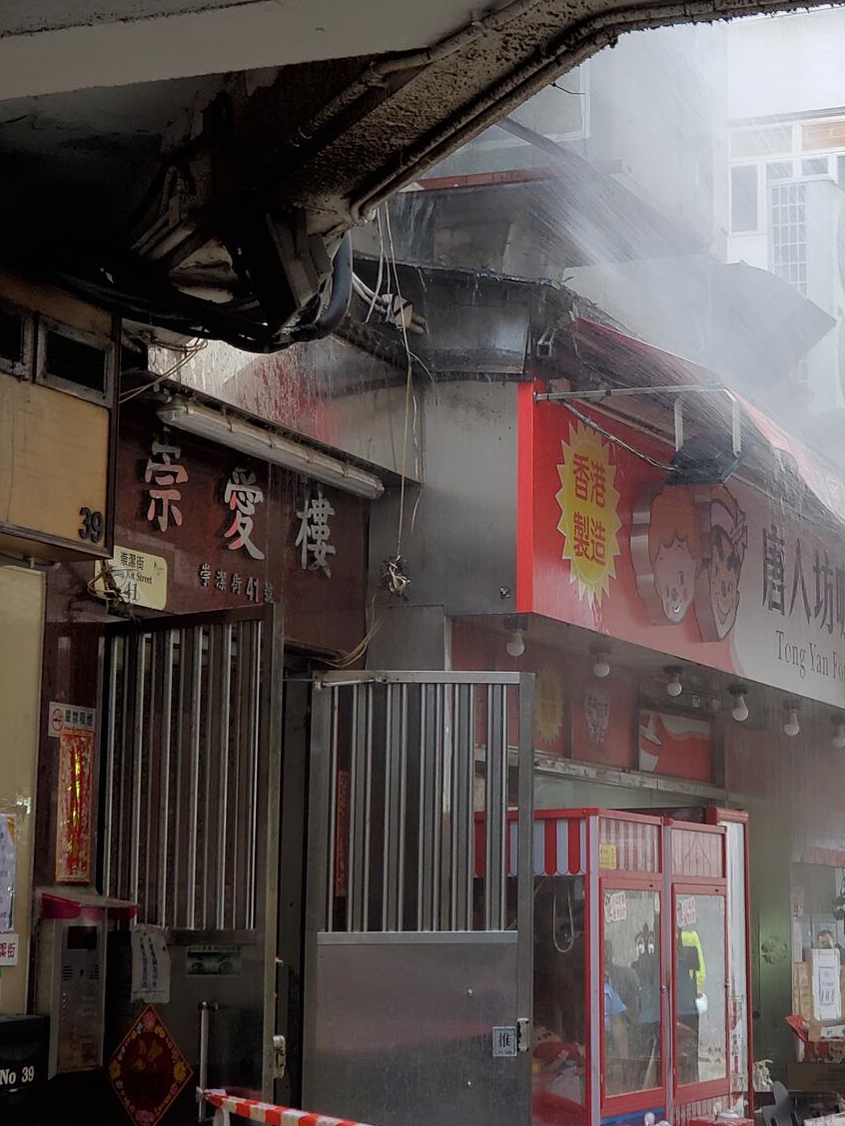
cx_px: 663
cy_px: 470
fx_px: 2701
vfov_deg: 23.5
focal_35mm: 83
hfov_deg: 17.6
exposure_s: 1/33
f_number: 2.4
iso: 160
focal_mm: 6
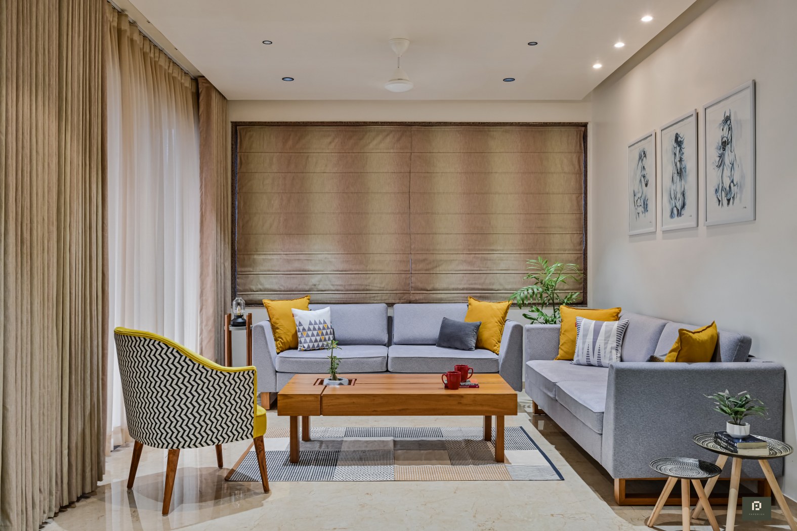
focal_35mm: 30
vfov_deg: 43.6
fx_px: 664
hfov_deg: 61.9
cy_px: 266
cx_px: 398
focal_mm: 30
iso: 200
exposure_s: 1/6
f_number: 11
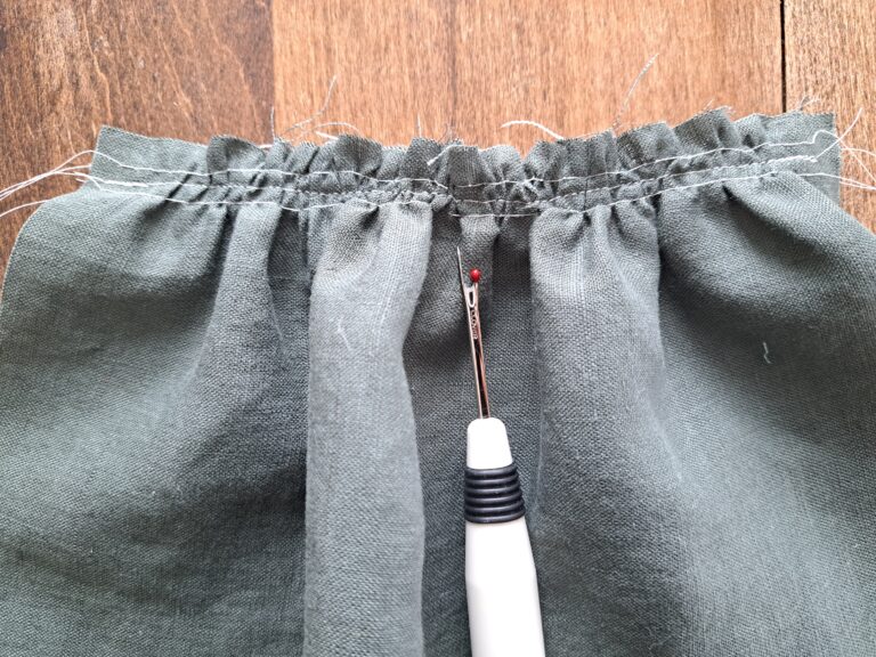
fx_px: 607
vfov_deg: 56.8
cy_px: 328
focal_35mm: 24
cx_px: 438
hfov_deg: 71.6
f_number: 1.8
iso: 320
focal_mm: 5.23
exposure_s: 1/60
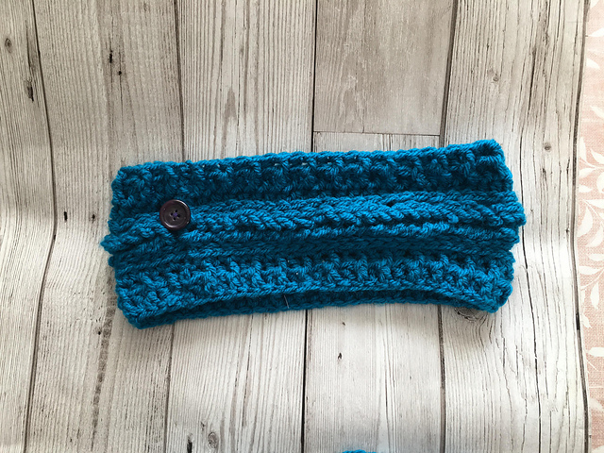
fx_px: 506
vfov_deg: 48.2
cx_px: 302
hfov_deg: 61.7
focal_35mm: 29
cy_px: 226
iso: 40
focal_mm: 4.15
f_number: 2.2
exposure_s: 1/100
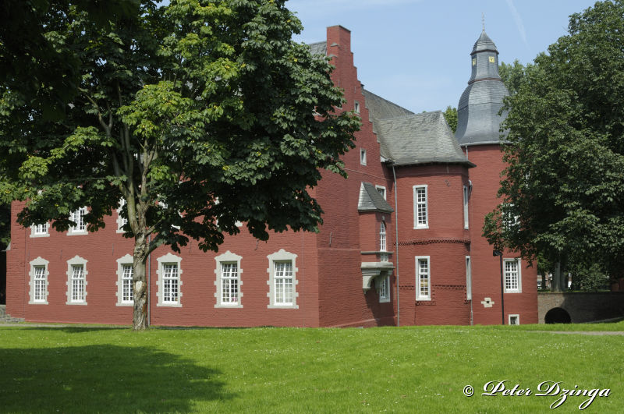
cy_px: 207
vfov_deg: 31.8
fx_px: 727
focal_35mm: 42
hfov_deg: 46.5
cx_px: 312
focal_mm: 28
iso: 400
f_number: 10
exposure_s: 1/400
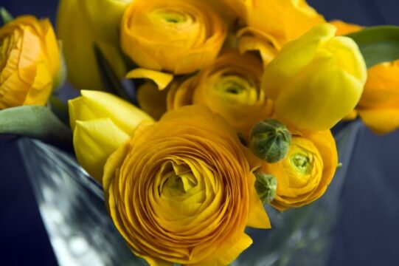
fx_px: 775
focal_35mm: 70
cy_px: 133
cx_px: 200
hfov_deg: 28.9
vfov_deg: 19.4
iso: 200
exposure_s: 1/25
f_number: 5
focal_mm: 70
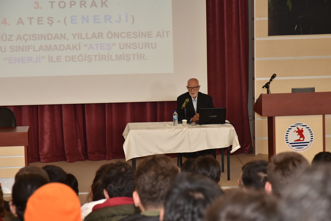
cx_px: 166
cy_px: 110
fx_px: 1104
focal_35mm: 120
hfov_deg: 17.1
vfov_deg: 11.4
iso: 1250
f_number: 8
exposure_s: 1/60
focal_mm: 120
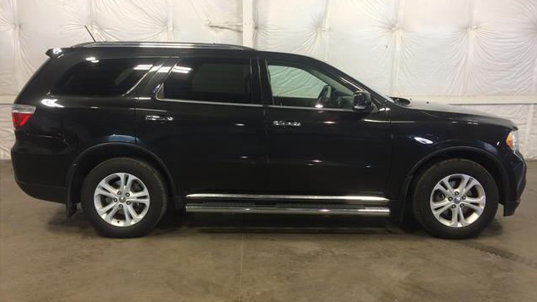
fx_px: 455
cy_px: 140
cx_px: 269
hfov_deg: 61.0
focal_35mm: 32
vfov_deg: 36.6
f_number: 2.2
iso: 64
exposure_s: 1/30
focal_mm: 4.15
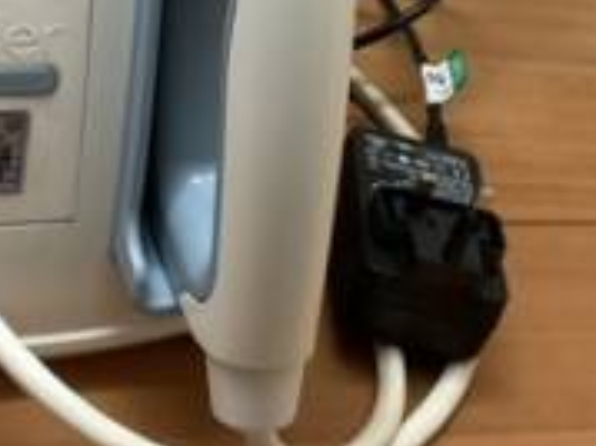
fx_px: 1566
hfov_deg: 21.3
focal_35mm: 91
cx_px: 110
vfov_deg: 15.9
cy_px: 5
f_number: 1.8
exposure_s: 1/50
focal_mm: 3
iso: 80
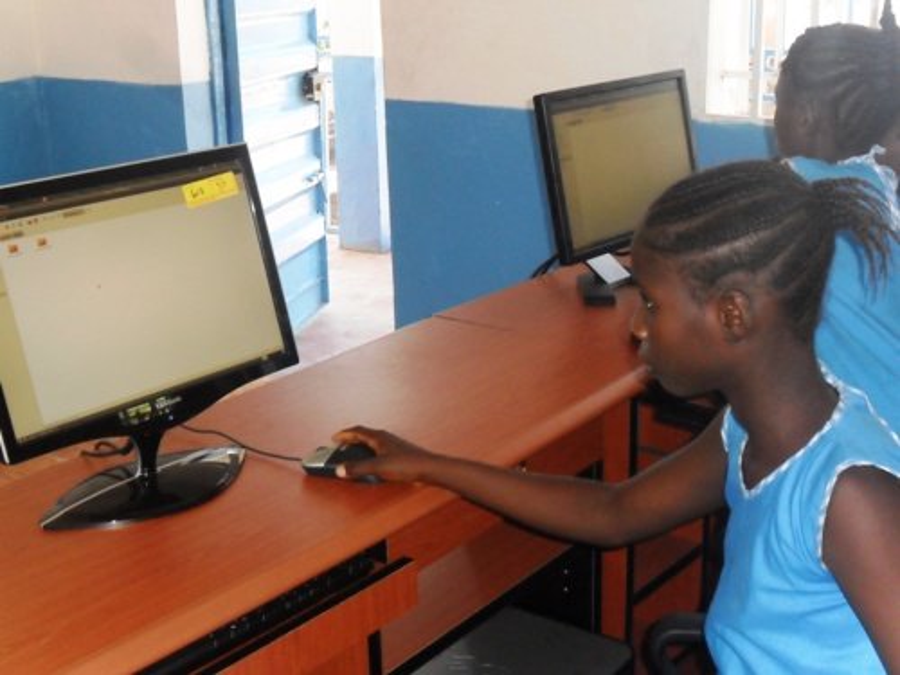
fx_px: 1352
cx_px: 450
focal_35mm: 52
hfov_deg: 36.8
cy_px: 338
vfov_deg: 28.0
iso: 320
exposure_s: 1/60
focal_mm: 9.3
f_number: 5
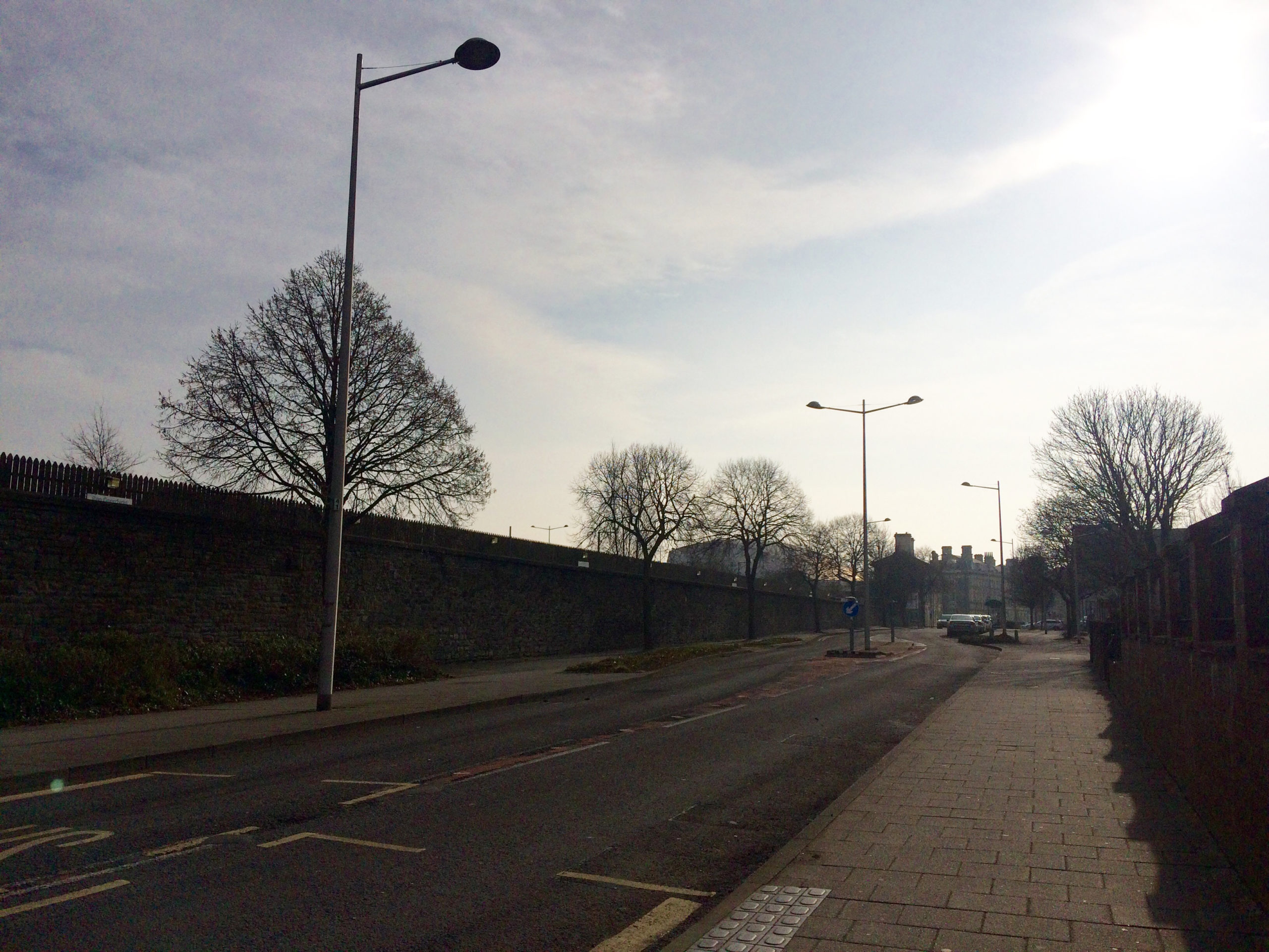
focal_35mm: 29
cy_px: 476
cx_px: 634
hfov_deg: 61.7
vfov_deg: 48.2
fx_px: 1063
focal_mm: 4.15
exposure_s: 1/20833
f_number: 2.2
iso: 50
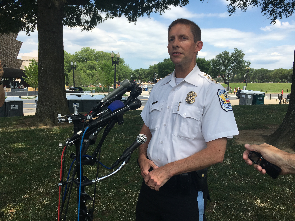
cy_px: 110
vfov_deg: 48.2
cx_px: 148
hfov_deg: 61.7
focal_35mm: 29
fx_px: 247
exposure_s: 1/1261
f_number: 2.2
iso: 25
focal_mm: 4.15
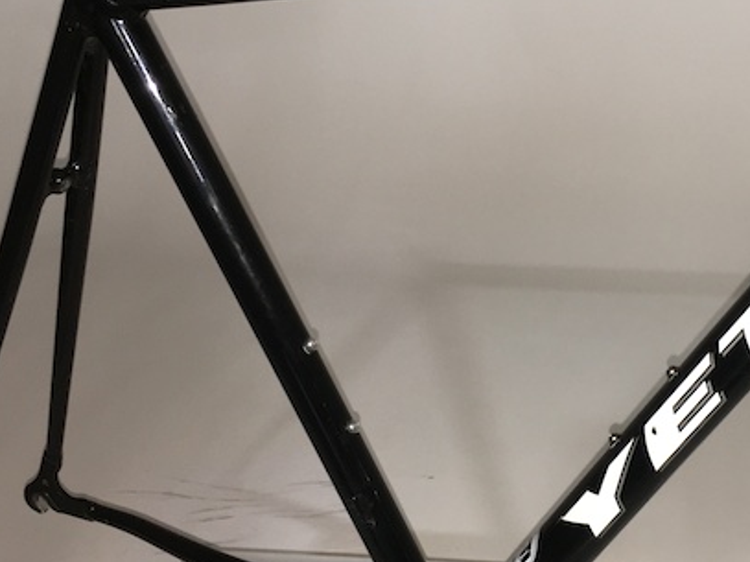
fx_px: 1235
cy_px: 241
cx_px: 523
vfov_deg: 25.6
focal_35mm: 57
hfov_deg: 33.4
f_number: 2.2
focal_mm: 4.15
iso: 64
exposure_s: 1/16
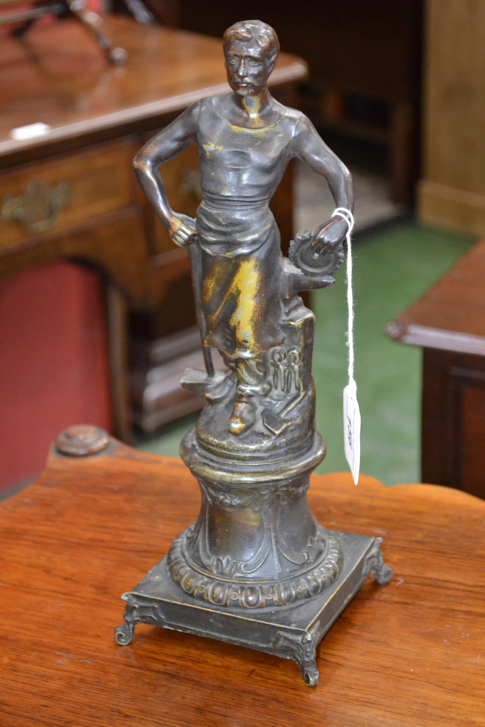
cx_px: 242
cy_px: 364
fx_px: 1667
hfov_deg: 16.6
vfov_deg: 24.6
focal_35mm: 82
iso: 3200
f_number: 5.6
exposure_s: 1/60
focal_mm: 55
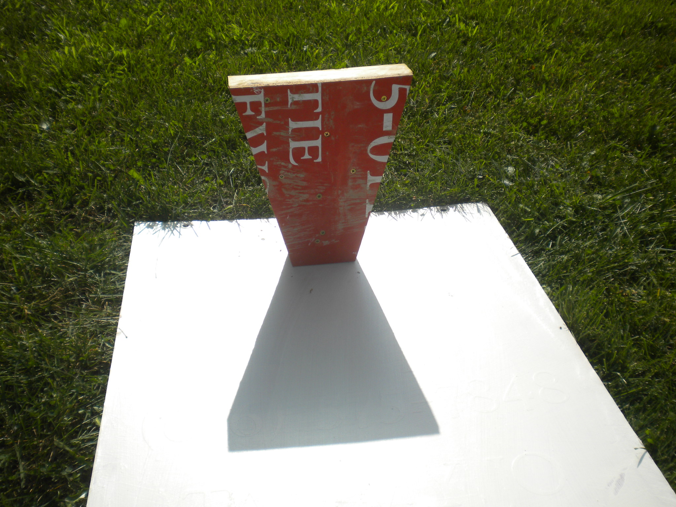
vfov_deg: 40.7
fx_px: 683
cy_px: 254
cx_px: 338
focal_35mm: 35
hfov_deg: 52.6
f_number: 4.6
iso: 80
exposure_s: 1/1000
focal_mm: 6.3
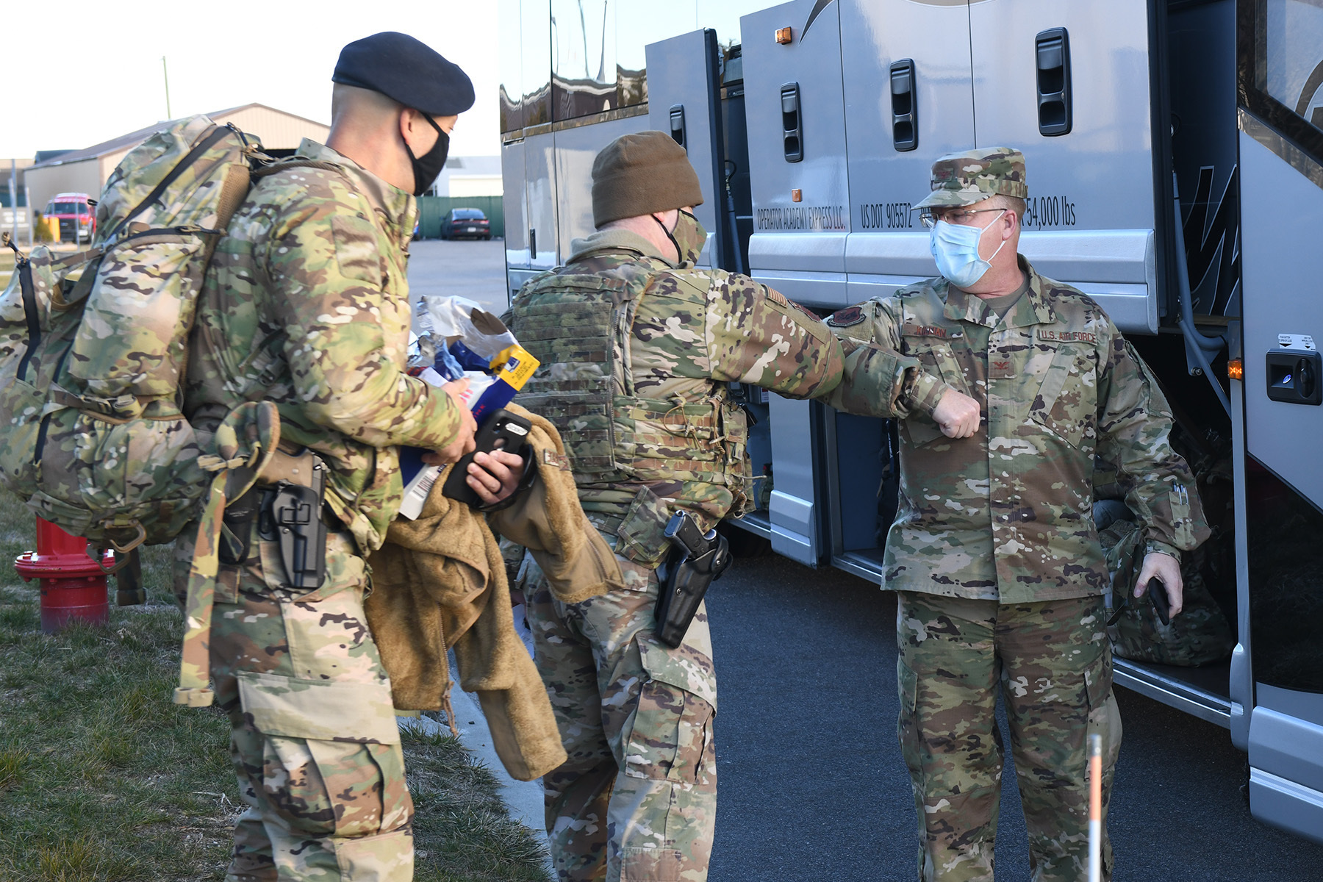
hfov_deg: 38.2
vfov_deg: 26.0
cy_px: 441
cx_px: 662
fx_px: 1911
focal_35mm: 52
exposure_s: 1/200
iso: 400
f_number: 5.6
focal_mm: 52
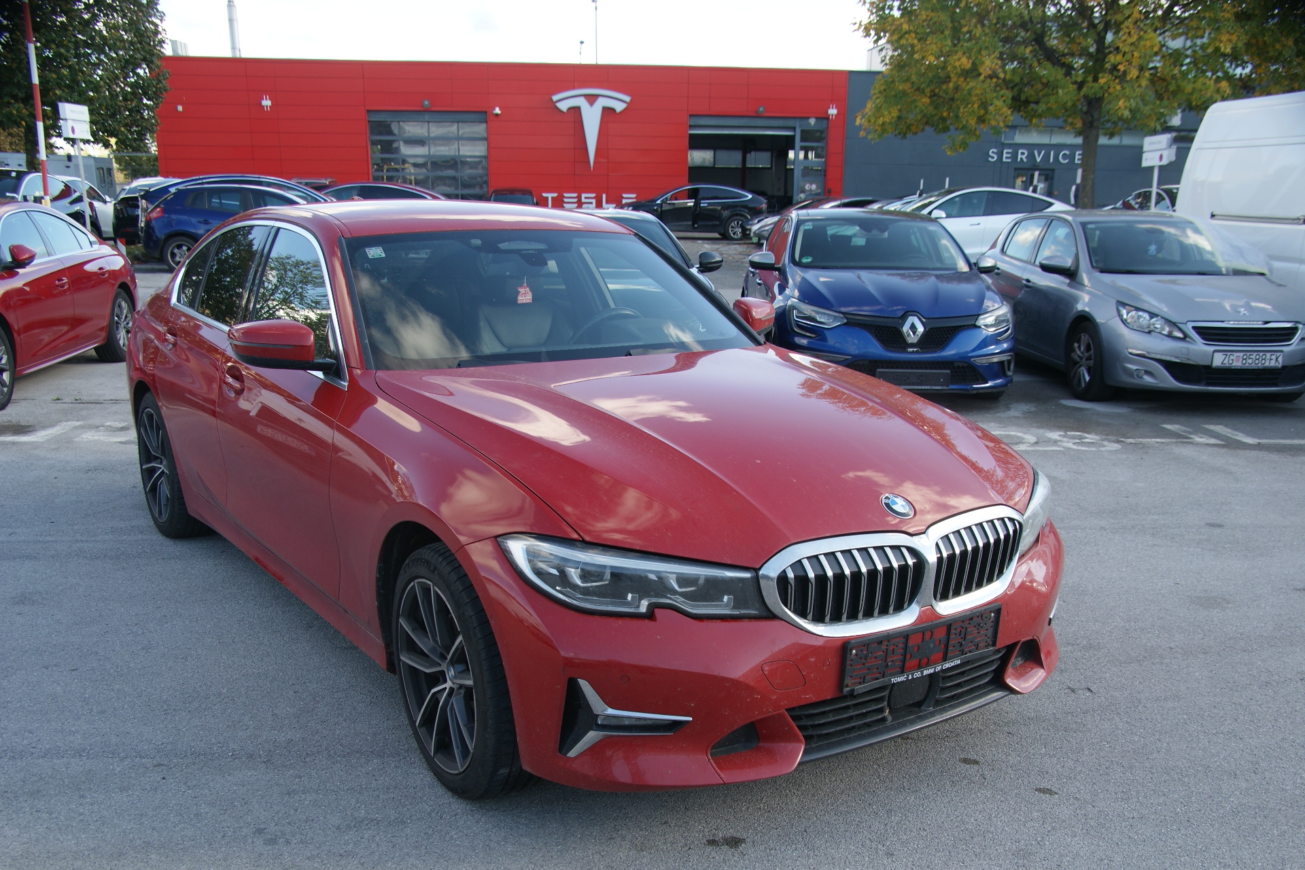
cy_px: 435
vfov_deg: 40.0
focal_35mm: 33
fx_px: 1196
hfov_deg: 57.2
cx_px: 652
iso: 100
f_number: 5
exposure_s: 1/100
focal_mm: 22
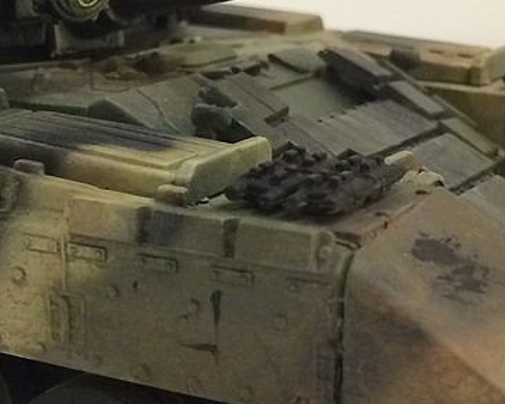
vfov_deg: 15.2
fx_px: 1509
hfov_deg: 18.6
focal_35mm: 101
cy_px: 252
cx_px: 41
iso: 160
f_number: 2.2
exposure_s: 1/30
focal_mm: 4.15
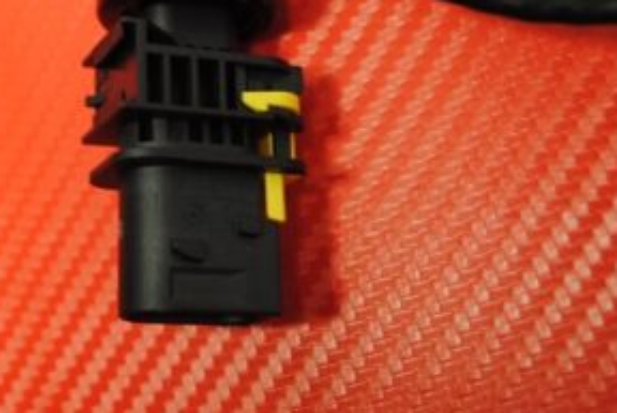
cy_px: 100
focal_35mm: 75
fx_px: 1287
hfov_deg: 26.7
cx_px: 178
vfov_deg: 18.1
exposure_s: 1/13
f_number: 4.5
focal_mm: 30
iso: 400
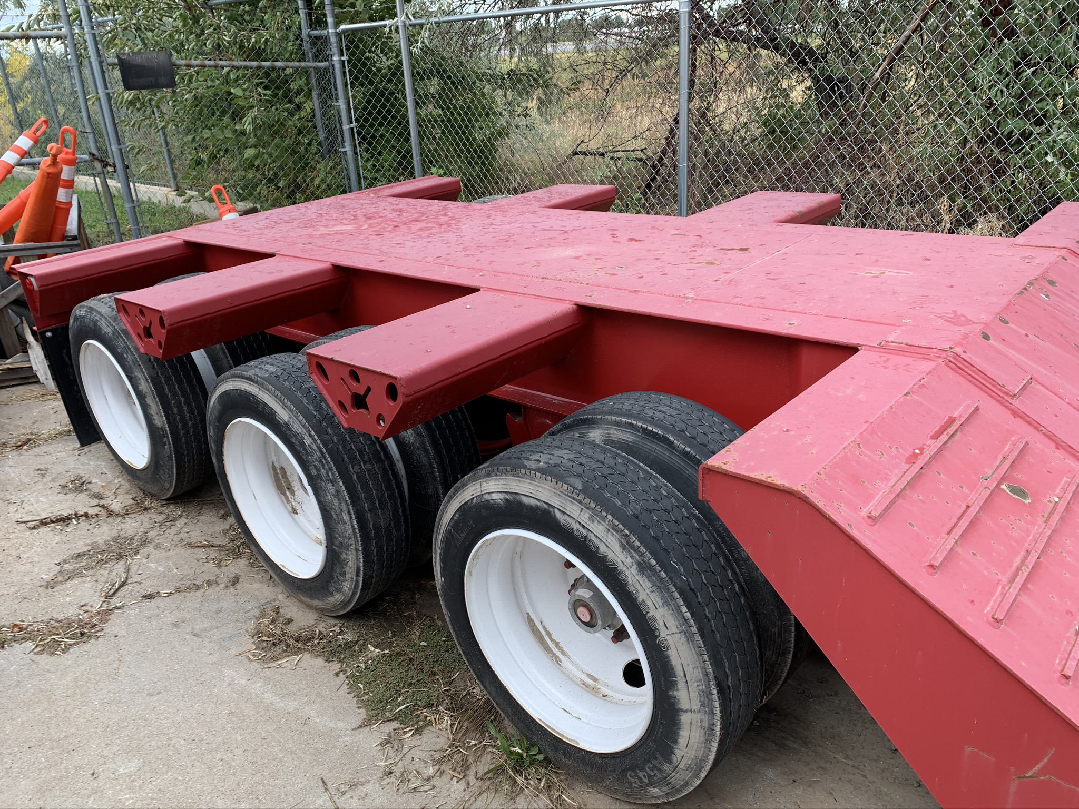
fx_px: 810
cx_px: 540
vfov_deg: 53.1
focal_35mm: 26
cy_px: 404
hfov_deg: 67.3
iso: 25
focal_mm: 4.25
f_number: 1.8
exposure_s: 1/130
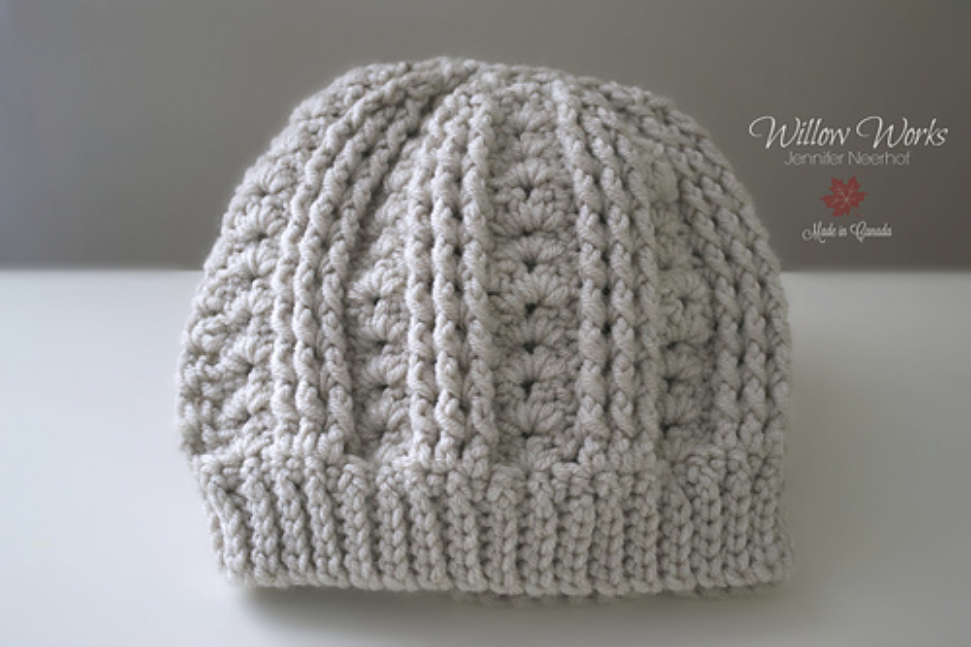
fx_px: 1820
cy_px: 324
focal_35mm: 68
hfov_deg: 29.9
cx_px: 486
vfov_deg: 20.1
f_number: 5.3
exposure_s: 1/15
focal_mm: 45
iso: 640
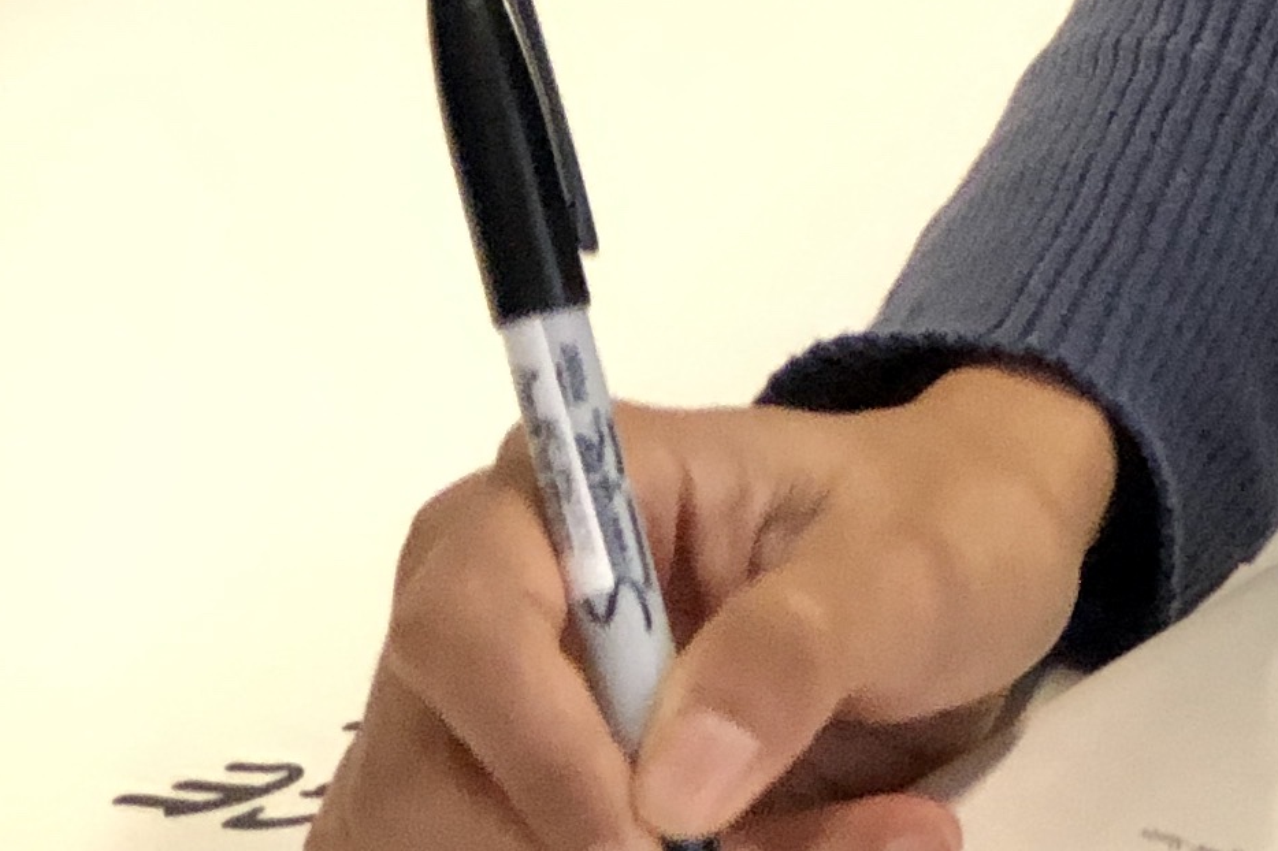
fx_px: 9084
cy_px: -254
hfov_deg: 7.9
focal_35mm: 256
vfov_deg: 5.3
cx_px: 2052
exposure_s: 1/30
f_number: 2.8
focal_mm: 6.6
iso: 250
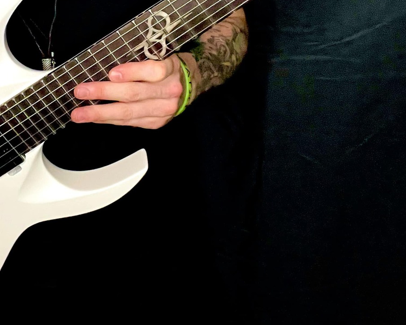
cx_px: 90
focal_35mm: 60
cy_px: -37
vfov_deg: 23.7
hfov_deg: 30.8
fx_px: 721
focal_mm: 2.71
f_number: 2.2
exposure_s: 1/30
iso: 640
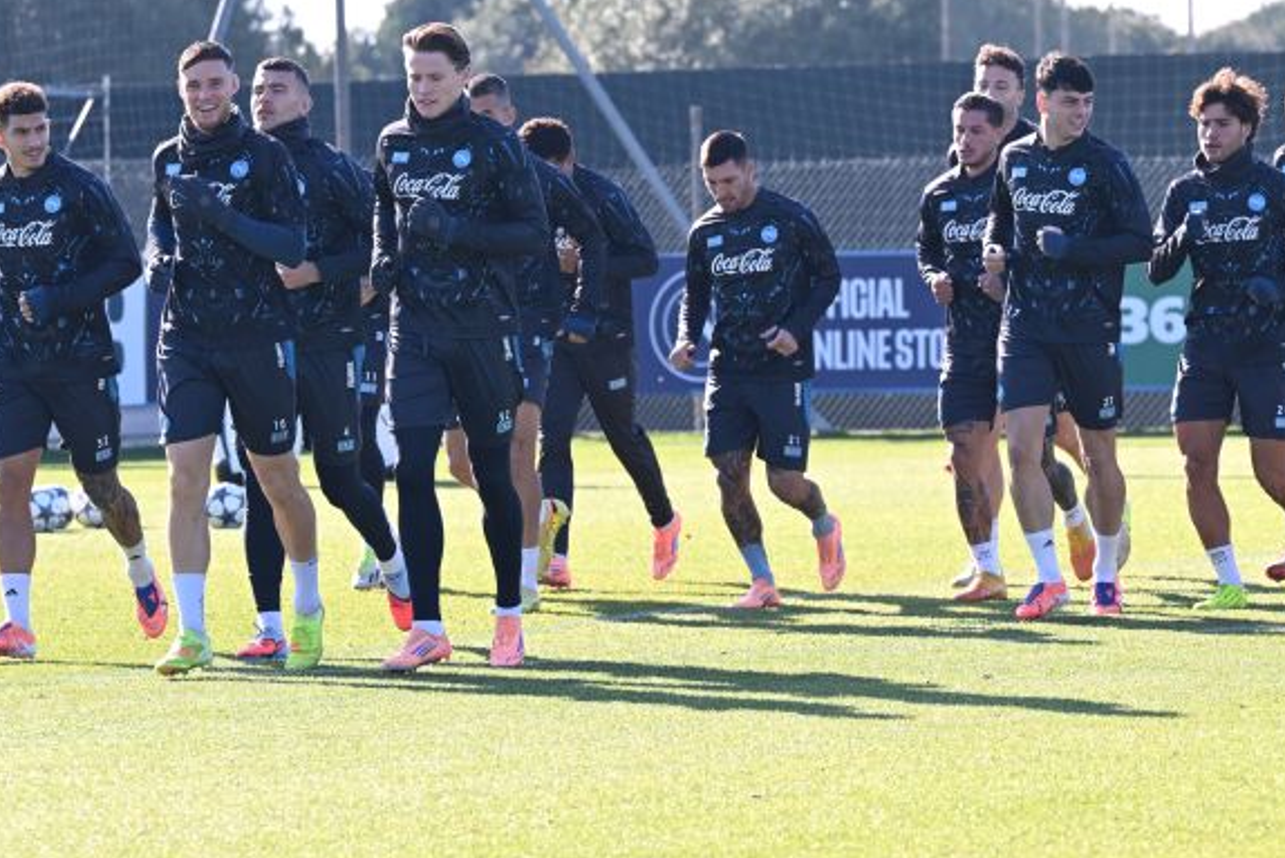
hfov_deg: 7.3
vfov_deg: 4.9
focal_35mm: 282
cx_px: 1043
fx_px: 10068
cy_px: 128
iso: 500
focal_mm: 135
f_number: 4.5
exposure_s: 1/1250
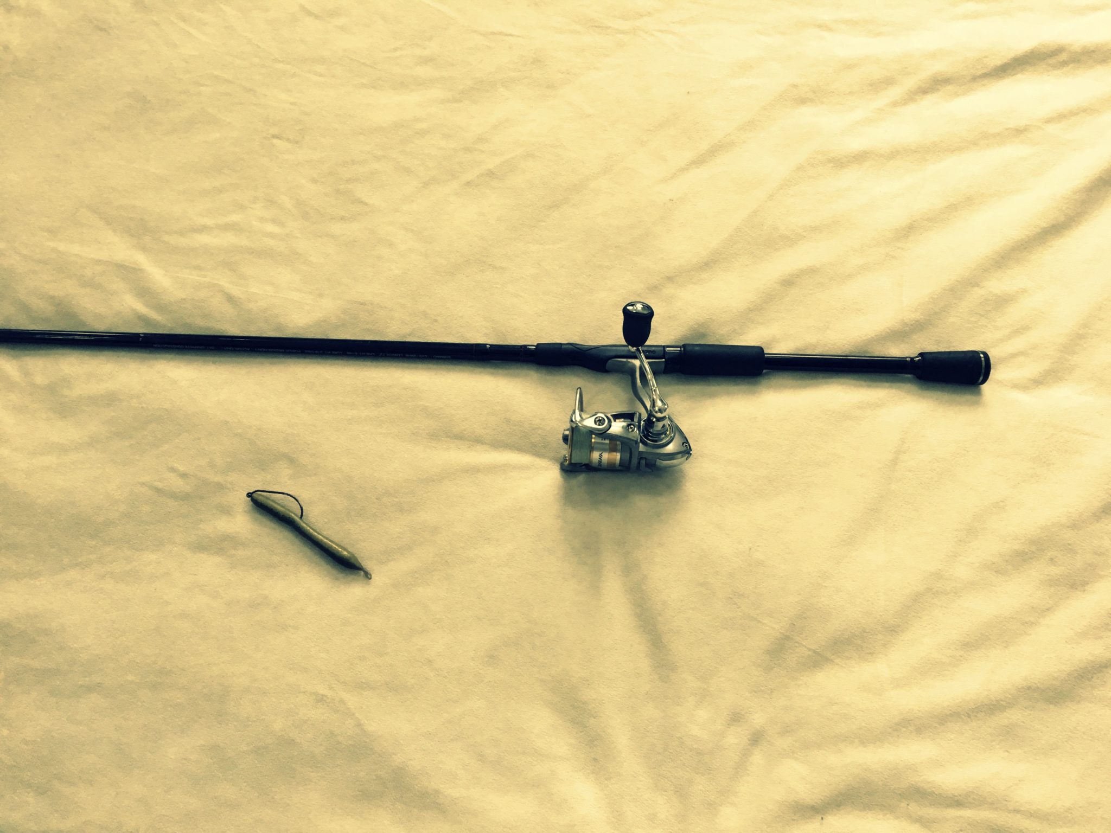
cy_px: 416
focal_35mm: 29
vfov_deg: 48.2
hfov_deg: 61.7
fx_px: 931
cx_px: 556
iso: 40
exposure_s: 1/30
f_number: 2.2
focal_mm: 4.15
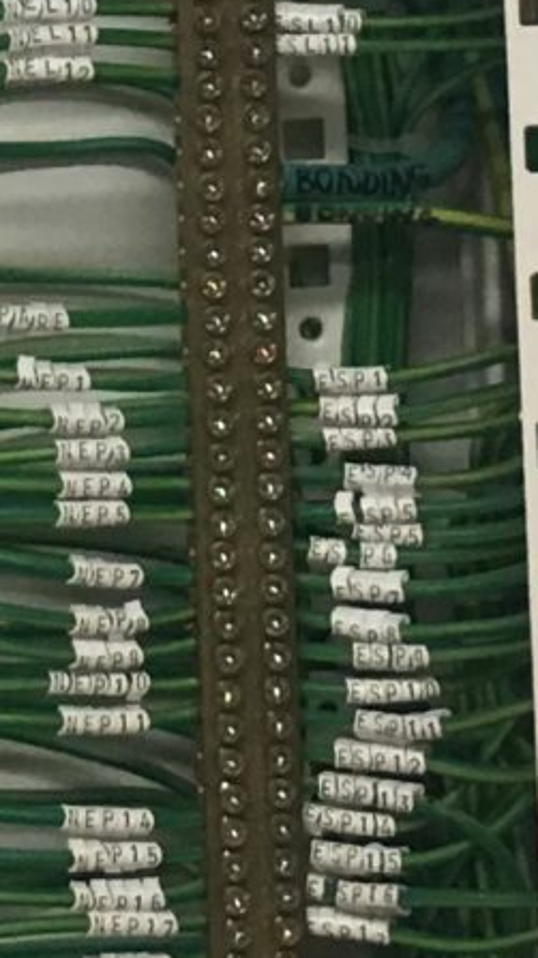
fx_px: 4596
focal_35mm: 181
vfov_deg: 11.3
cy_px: -613
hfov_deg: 6.6
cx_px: -154
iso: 50
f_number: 2.2
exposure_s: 1/33
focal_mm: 4.15
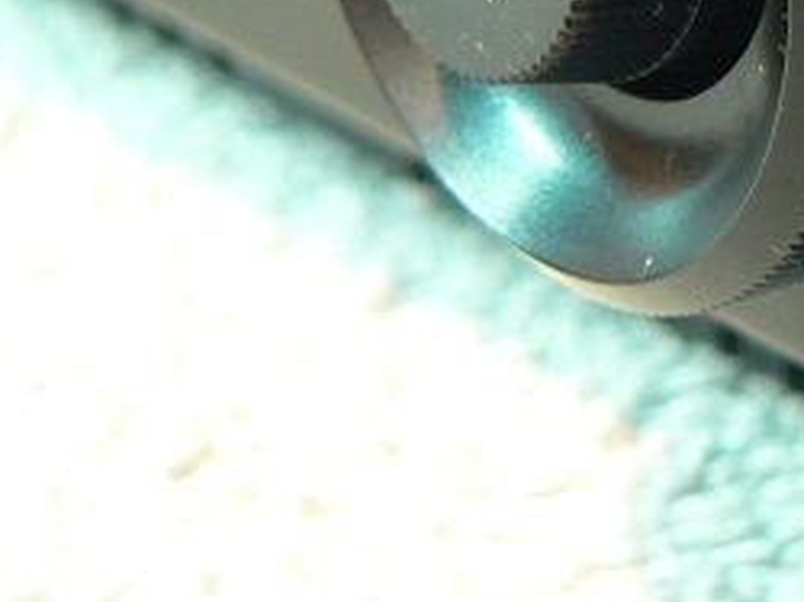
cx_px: 645
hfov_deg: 8.5
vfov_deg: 6.3
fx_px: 5430
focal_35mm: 234
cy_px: -306
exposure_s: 1/2.5
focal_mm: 12.4
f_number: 3.2
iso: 200
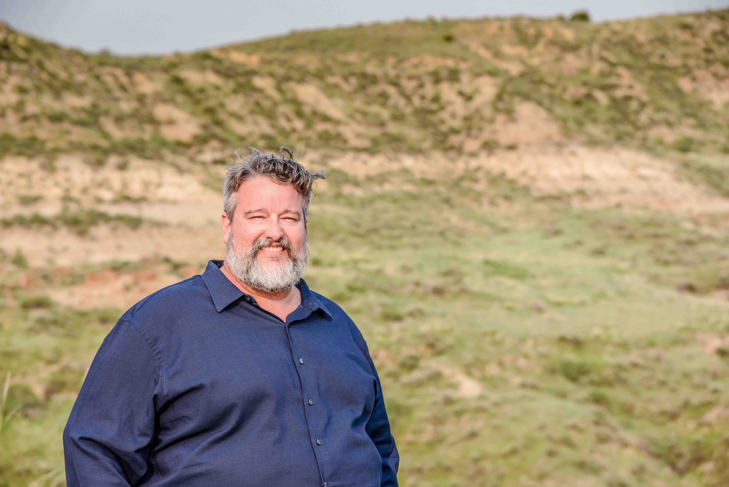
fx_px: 2127
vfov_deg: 13.1
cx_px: 364
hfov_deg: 19.4
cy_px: 244
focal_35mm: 105
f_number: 6.3
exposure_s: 1/800
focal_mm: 105
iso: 500
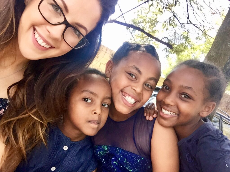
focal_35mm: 31
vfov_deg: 45.4
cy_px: 86
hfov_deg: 58.4
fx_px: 206
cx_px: 115
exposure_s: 1/50
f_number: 2.2
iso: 50
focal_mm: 2.65
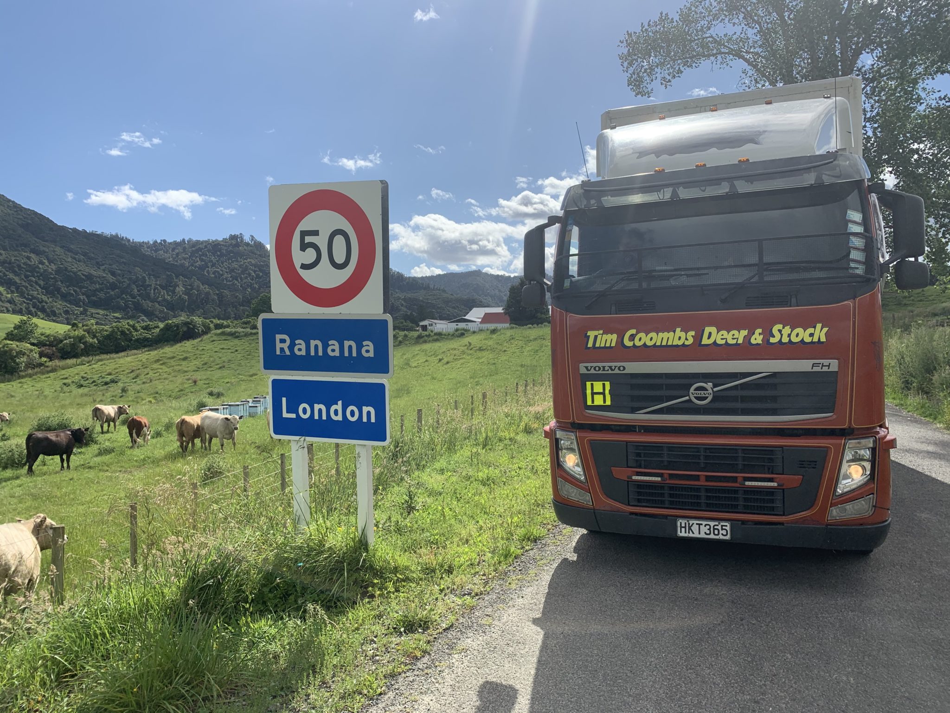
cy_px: 356
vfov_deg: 53.1
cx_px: 475
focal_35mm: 26
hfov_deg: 67.3
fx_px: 714
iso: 25
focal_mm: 4.25
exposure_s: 1/3185
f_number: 1.8
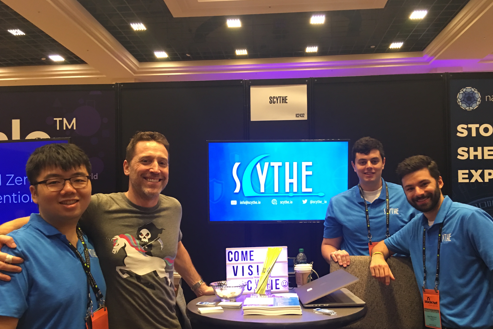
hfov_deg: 58.7
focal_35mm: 32
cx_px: 250
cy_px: 193
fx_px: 438
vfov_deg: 41.0
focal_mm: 4.15
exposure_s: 1/15
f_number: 2.2
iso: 80
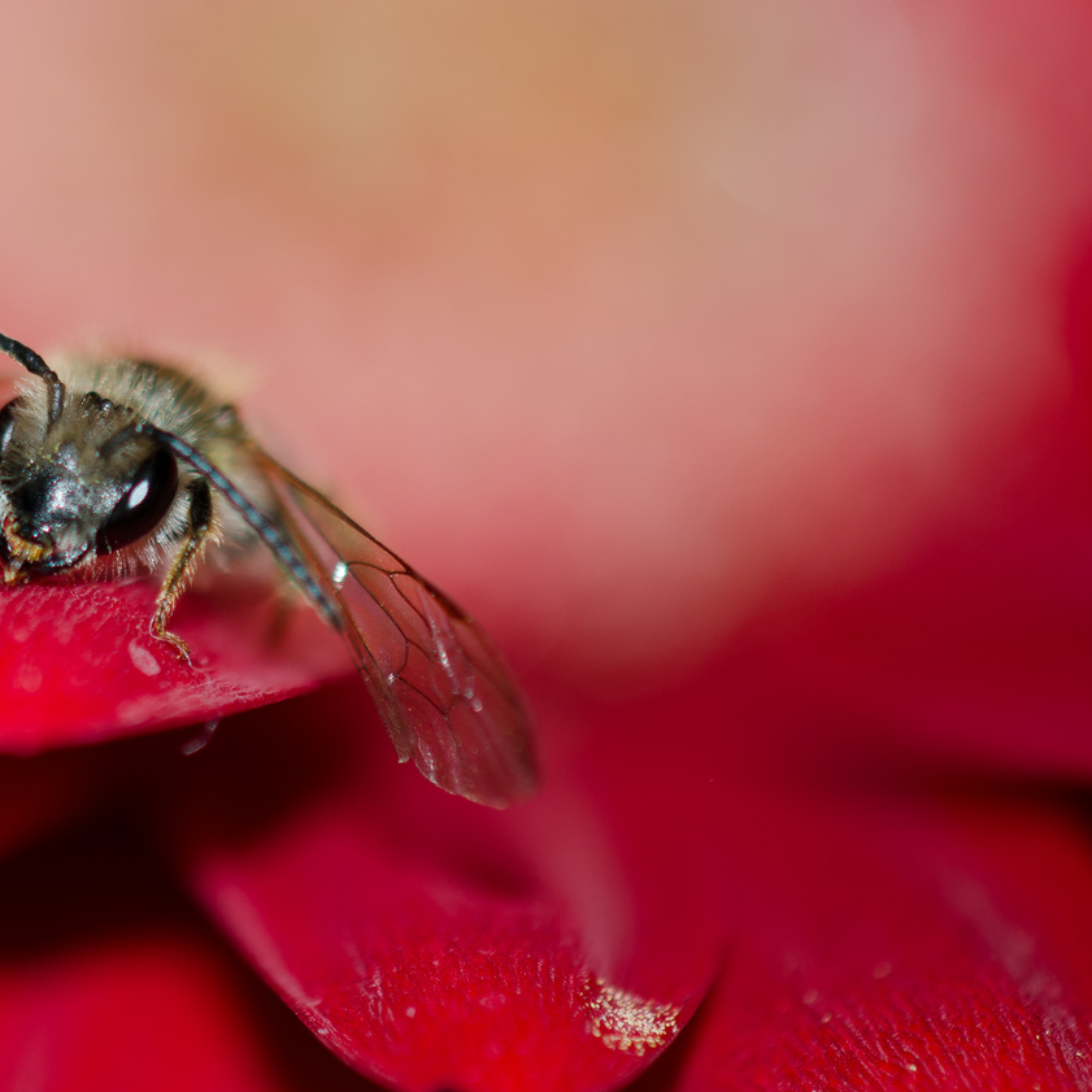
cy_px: 432
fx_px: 7489
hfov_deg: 8.3
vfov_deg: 8.3
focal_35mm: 210
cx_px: 42
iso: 100
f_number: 4.8
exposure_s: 1/125
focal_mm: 85
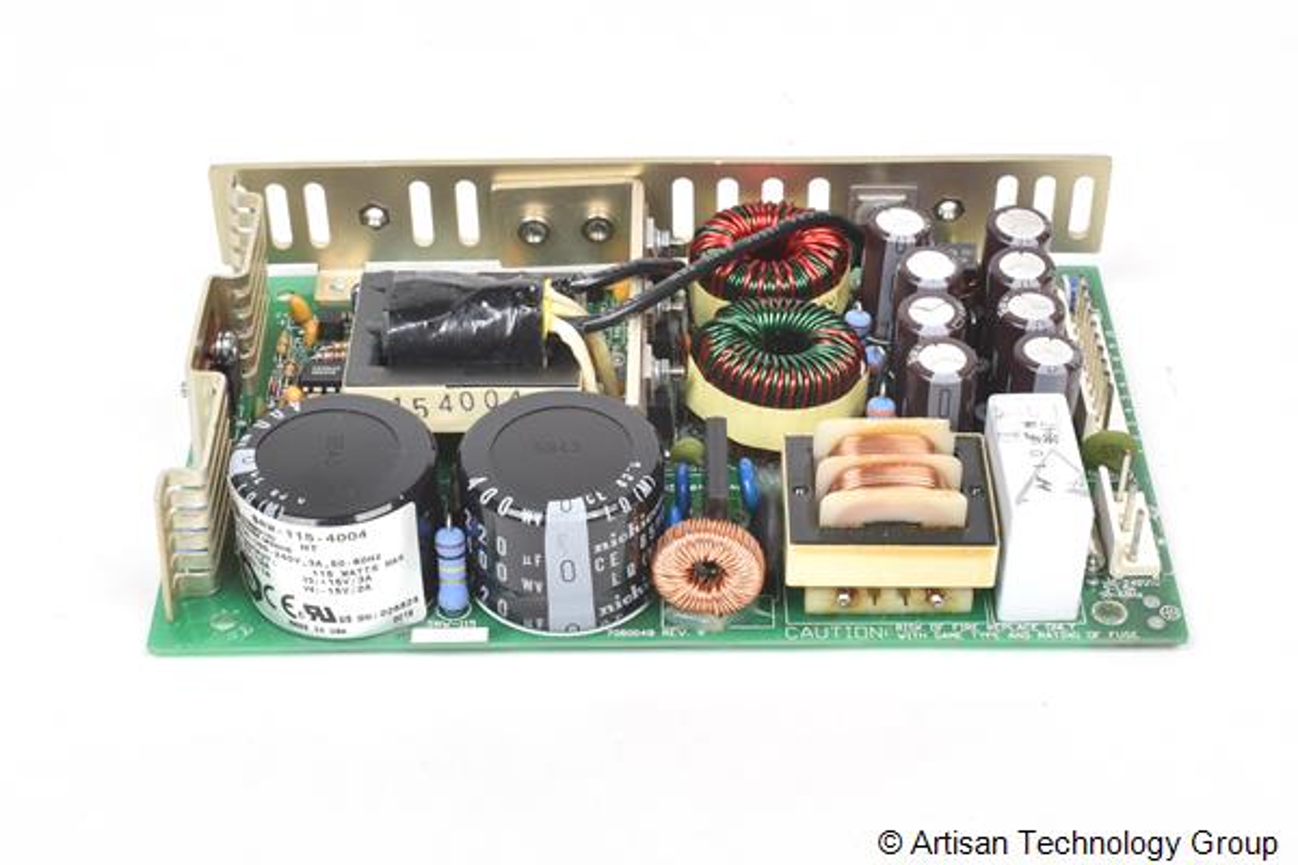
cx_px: 649
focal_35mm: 42
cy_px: 432
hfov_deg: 46.4
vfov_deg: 31.9
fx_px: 1514
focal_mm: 28
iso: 200
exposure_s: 1/200
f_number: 16
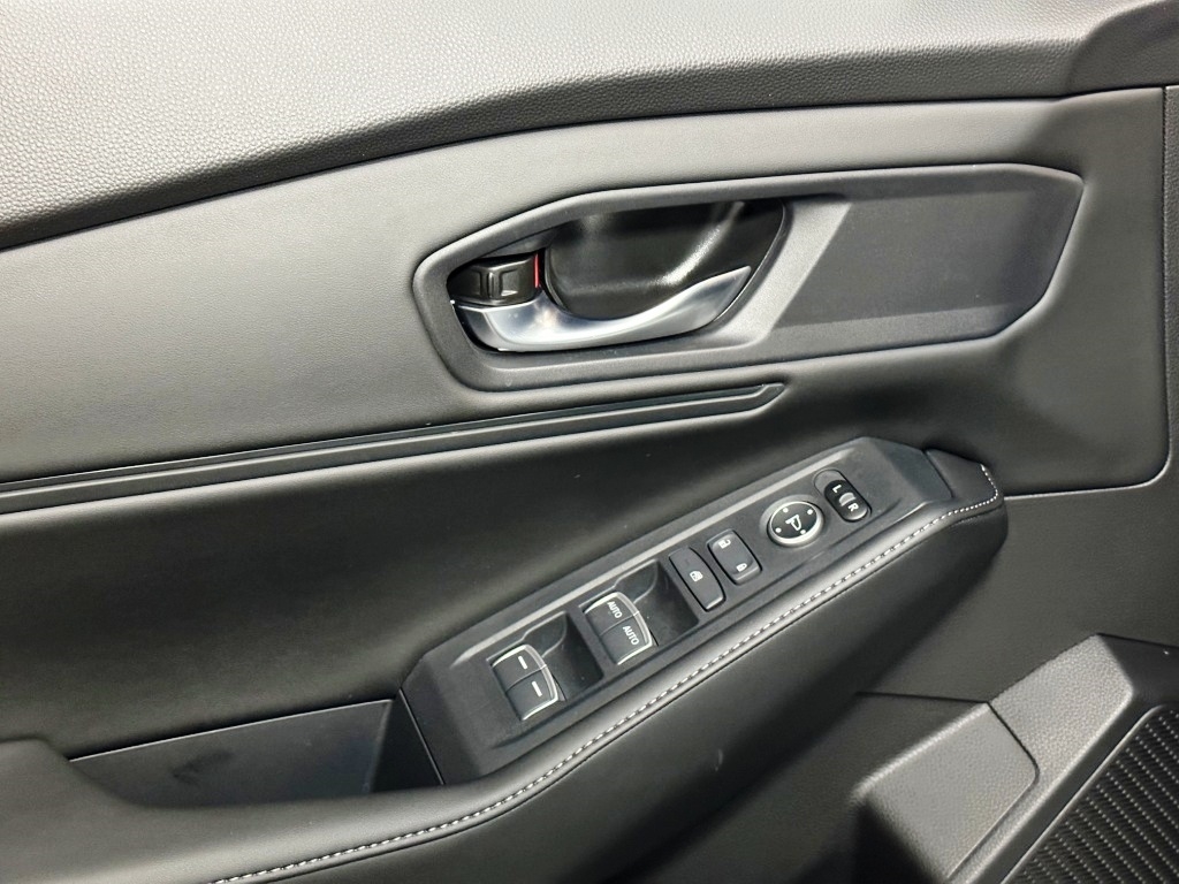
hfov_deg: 39.7
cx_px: 590
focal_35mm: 48
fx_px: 1635
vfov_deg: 30.3
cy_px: 442
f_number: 1.78
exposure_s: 1/30
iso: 500
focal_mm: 6.86
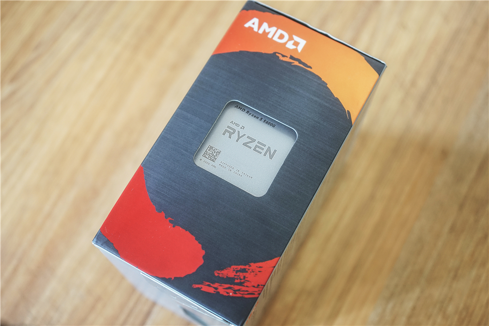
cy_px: 163
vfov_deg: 30.5
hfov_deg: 44.5
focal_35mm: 44
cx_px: 244
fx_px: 598
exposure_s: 1/25
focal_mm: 44
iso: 320
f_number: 4.5
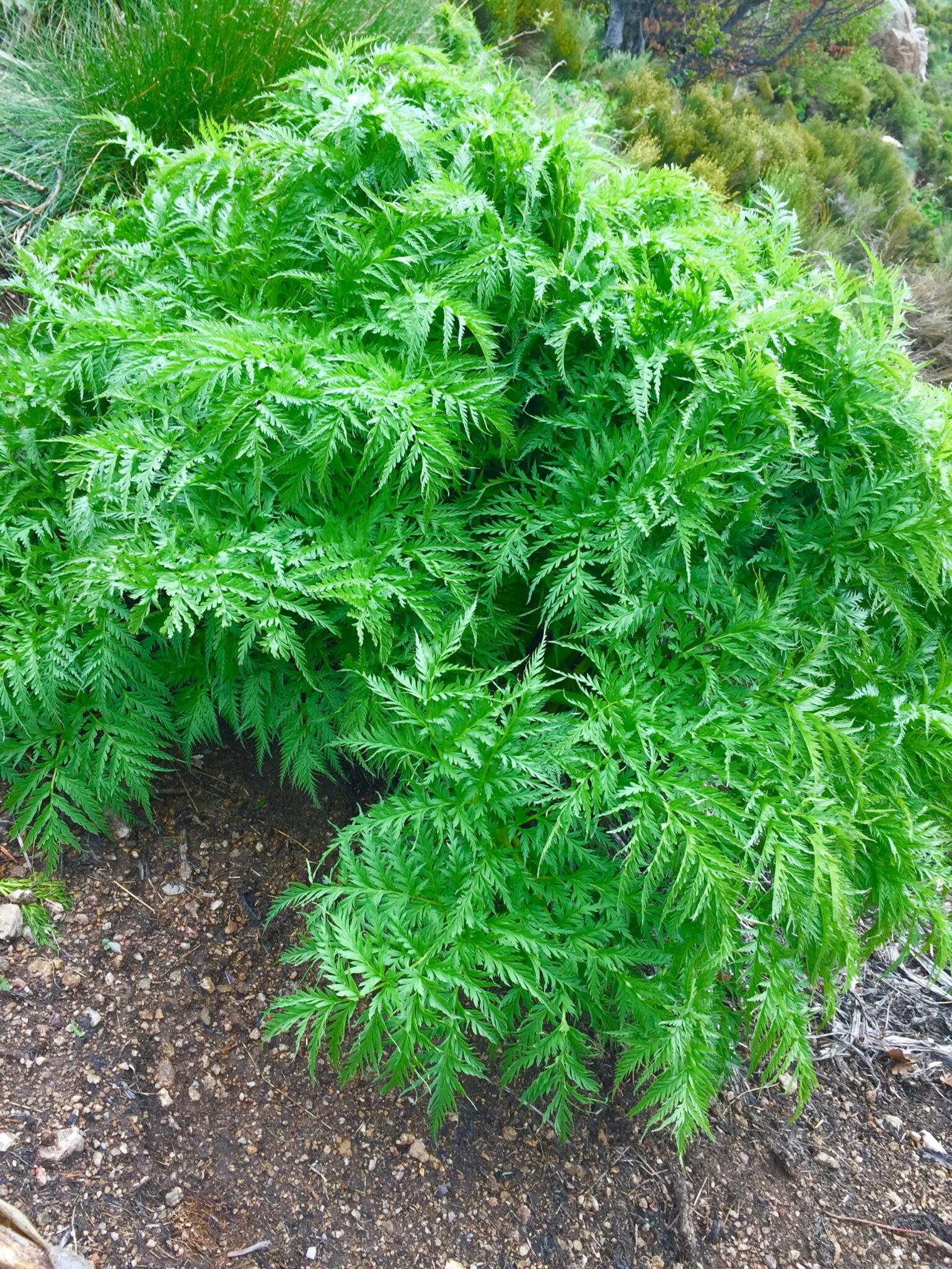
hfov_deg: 48.2
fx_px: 1063
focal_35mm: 29
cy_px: 634
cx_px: 476
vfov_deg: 61.7
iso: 32
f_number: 2.2
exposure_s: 1/155
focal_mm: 4.15
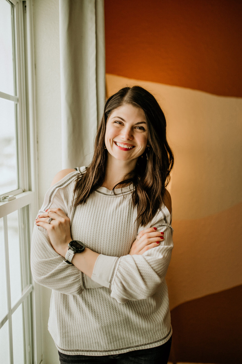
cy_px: 182
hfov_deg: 37.8
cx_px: 121
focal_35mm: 35
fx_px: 353
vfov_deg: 54.5
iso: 400
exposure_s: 1/1000
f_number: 1.4
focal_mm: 35
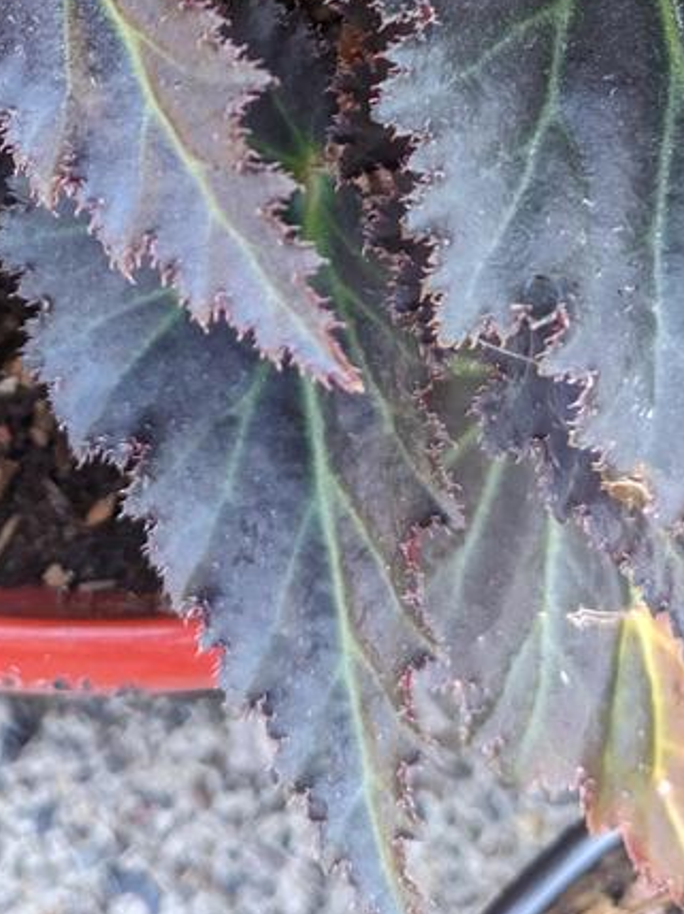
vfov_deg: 28.4
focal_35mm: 63
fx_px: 1662
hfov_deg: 23.2
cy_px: -53
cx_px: 241
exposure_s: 1/116
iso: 184
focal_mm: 4.38
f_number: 1.73
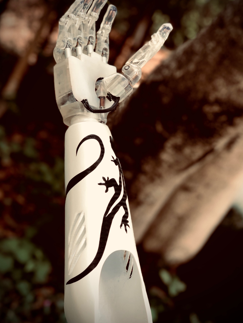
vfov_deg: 33.2
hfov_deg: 25.2
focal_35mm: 58
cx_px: 135
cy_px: 151
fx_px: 543
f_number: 2.4
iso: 50
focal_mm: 6
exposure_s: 1/60
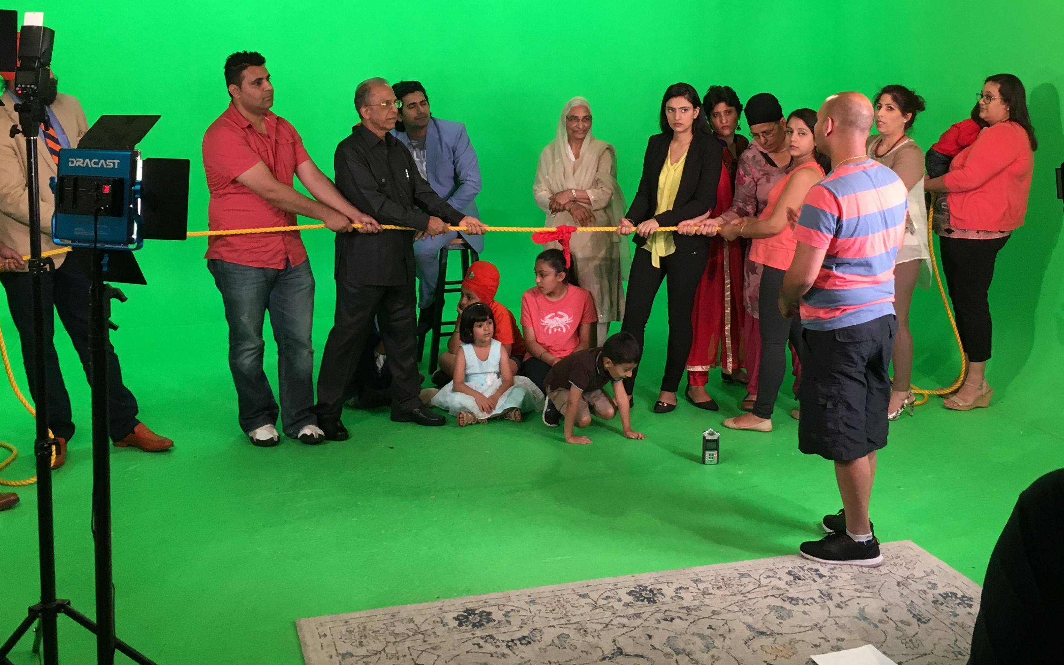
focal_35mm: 43
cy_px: 162
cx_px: 595
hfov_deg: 46.1
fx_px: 1247
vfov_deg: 29.4
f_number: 2.2
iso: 64
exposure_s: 1/30
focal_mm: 4.15
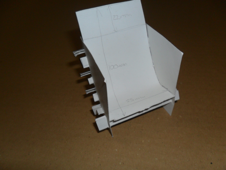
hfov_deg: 65.3
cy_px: 85
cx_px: 113
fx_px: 176
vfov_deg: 51.4
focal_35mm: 27
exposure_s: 1/45
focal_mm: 4.9
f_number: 8.9
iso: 100
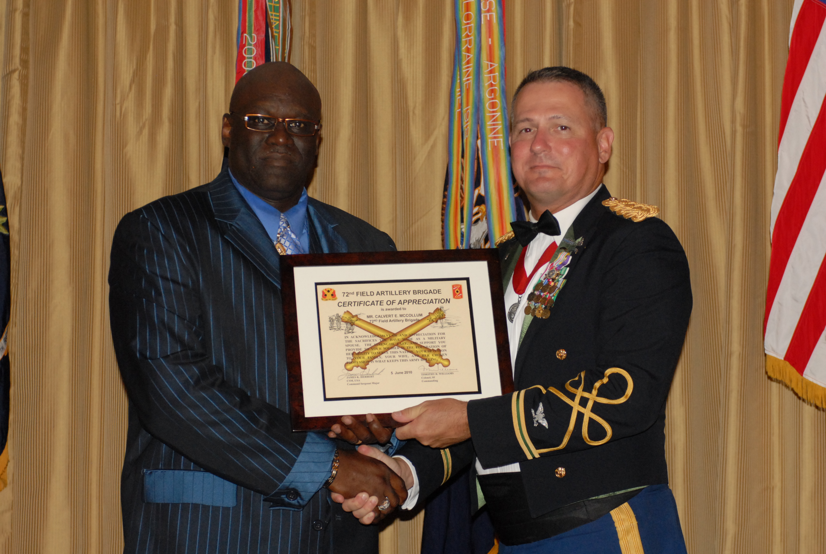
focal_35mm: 78
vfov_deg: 17.6
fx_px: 1793
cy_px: 277
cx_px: 413
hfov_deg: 25.9
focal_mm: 52
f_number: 4
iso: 800
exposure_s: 1/100
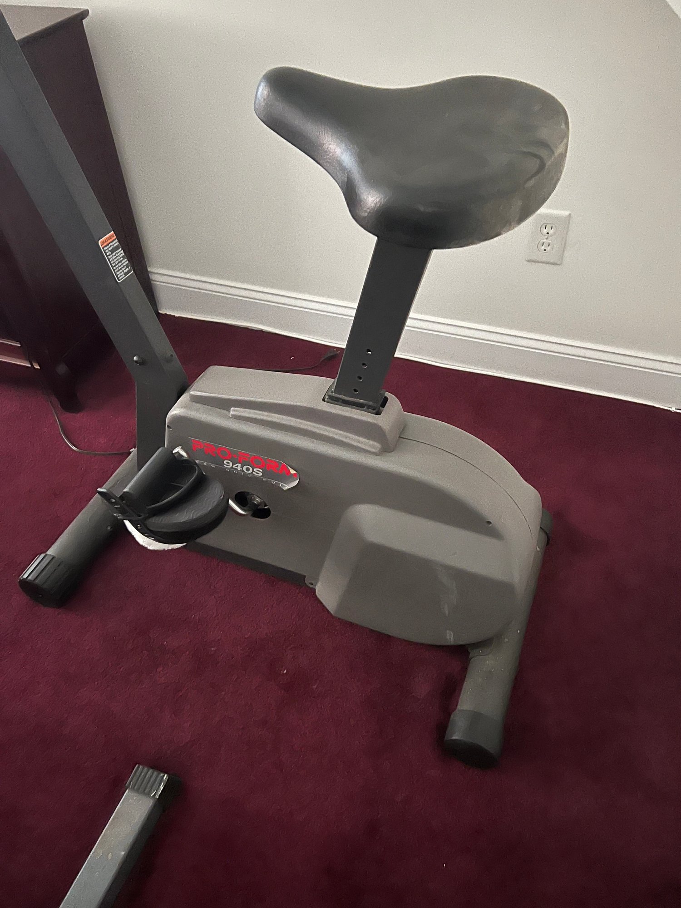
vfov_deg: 67.3
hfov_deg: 53.1
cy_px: 454
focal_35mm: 26
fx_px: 682
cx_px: 340
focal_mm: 5.7
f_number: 1.5
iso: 800
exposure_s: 1/14
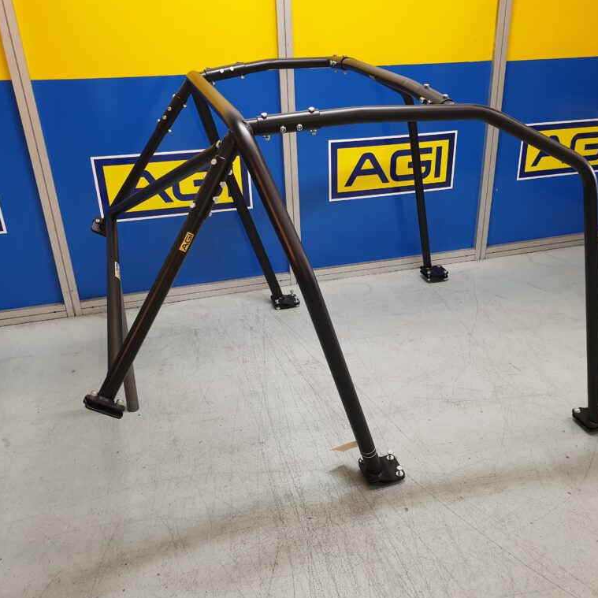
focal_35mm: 31
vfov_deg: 52.5
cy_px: 300
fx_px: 606
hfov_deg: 52.3
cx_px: 351
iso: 160
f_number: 2.4
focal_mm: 4.3
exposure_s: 1/50
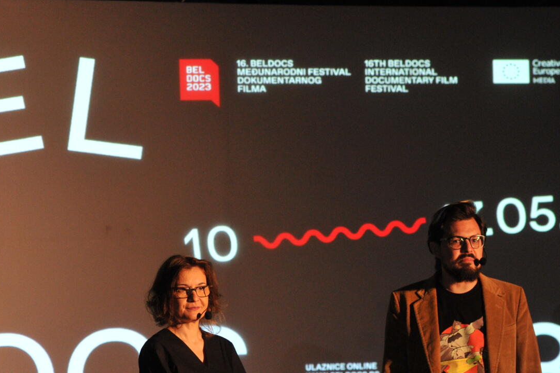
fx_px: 2488
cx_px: 219
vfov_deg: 8.6
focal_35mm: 160
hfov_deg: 12.8
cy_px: 290
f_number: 3.5
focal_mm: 90
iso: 3200
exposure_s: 1/100
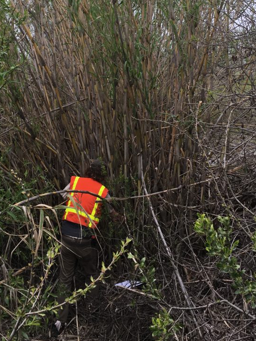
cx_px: 123
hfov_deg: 30.3
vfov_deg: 38.7
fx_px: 473
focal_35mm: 48
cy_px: 90
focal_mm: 4.15
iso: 25
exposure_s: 1/187
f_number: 2.2
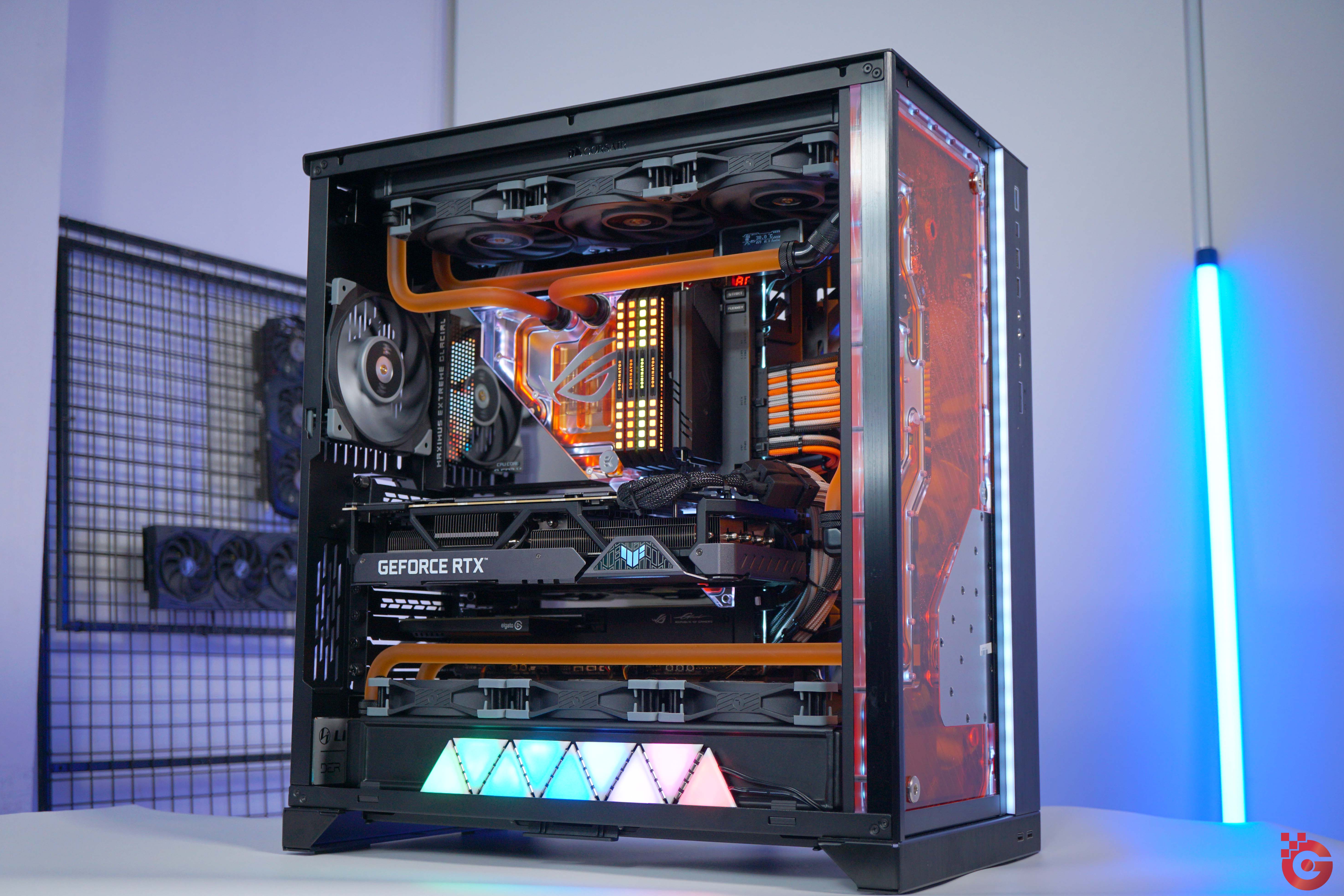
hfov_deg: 42.7
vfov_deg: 29.2
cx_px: 667
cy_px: 454
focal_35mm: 46
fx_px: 1717
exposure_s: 1/125
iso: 1600
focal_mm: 30
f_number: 3.5
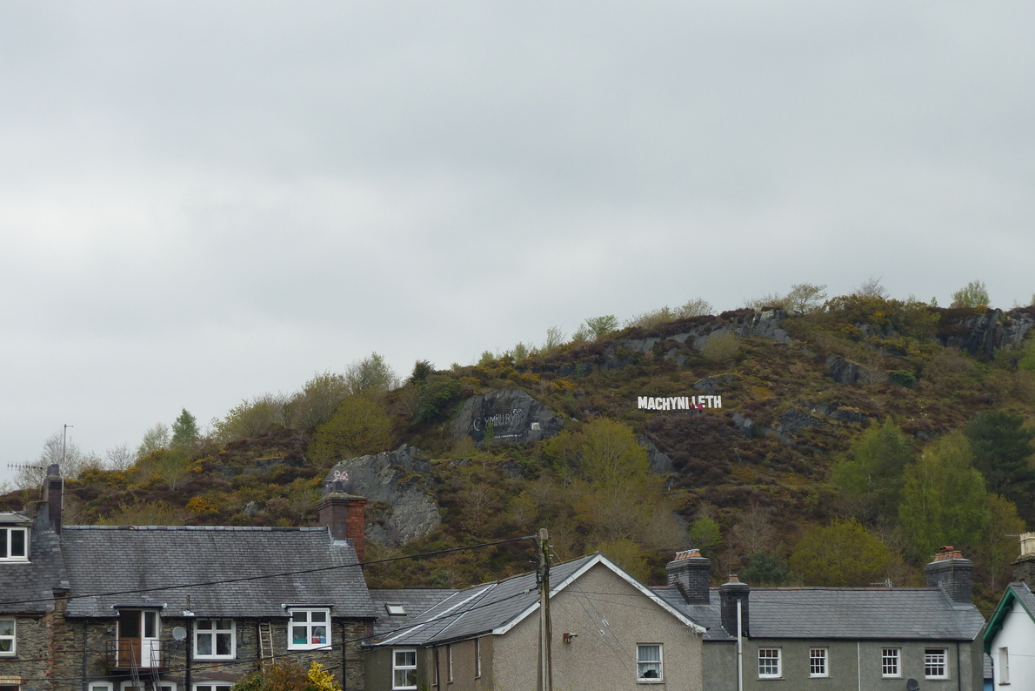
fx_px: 3738
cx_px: 515
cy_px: 387
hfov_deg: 15.8
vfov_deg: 10.6
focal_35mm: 130
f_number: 4
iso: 100
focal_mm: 22.2
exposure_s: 1/160
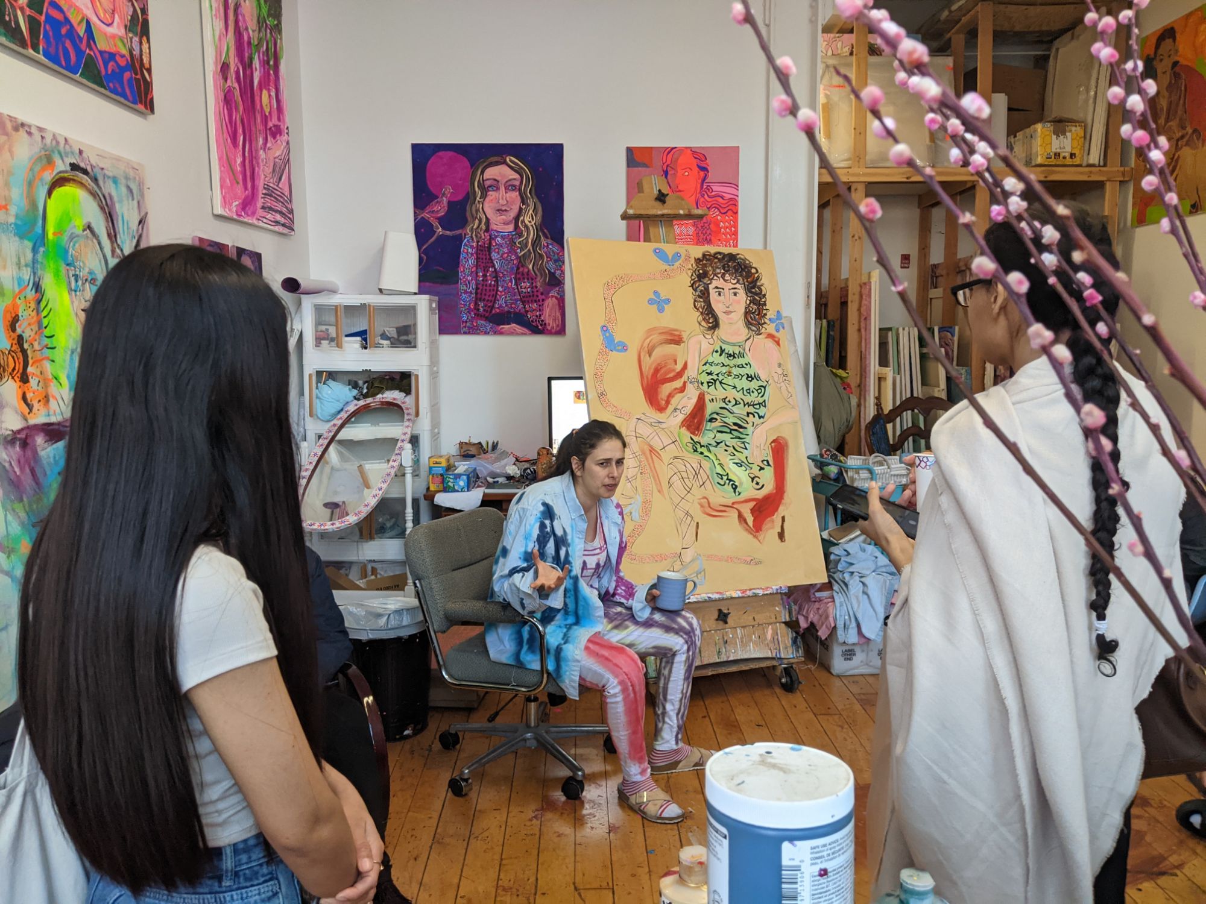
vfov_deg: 51.4
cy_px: 452
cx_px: 603
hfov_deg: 65.3
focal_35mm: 27
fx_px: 941
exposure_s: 1/120
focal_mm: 4.44
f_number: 1.8
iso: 165
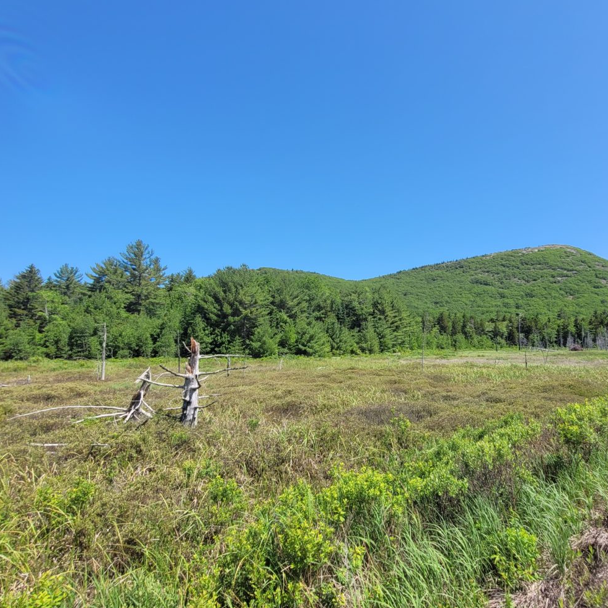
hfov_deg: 80.1
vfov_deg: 80.7
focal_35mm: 18
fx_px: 358
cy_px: 302
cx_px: 355
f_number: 2.2
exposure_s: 1/984
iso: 40
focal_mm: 1.74
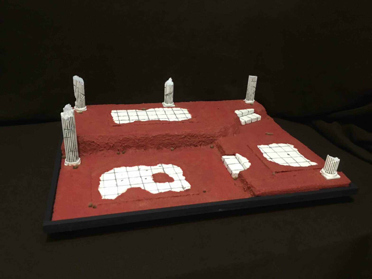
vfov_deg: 48.2
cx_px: 186
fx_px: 312
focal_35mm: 29
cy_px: 140
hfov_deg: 61.7
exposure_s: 1/17
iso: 200
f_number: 2.2
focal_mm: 4.15
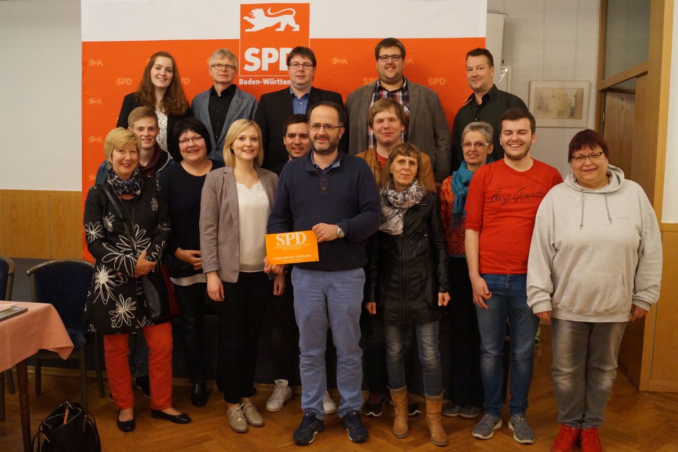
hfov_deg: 57.2
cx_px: 339
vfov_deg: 39.9
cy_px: 226
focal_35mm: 33
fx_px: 621
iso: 3200
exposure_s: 1/30
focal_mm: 22
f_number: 4
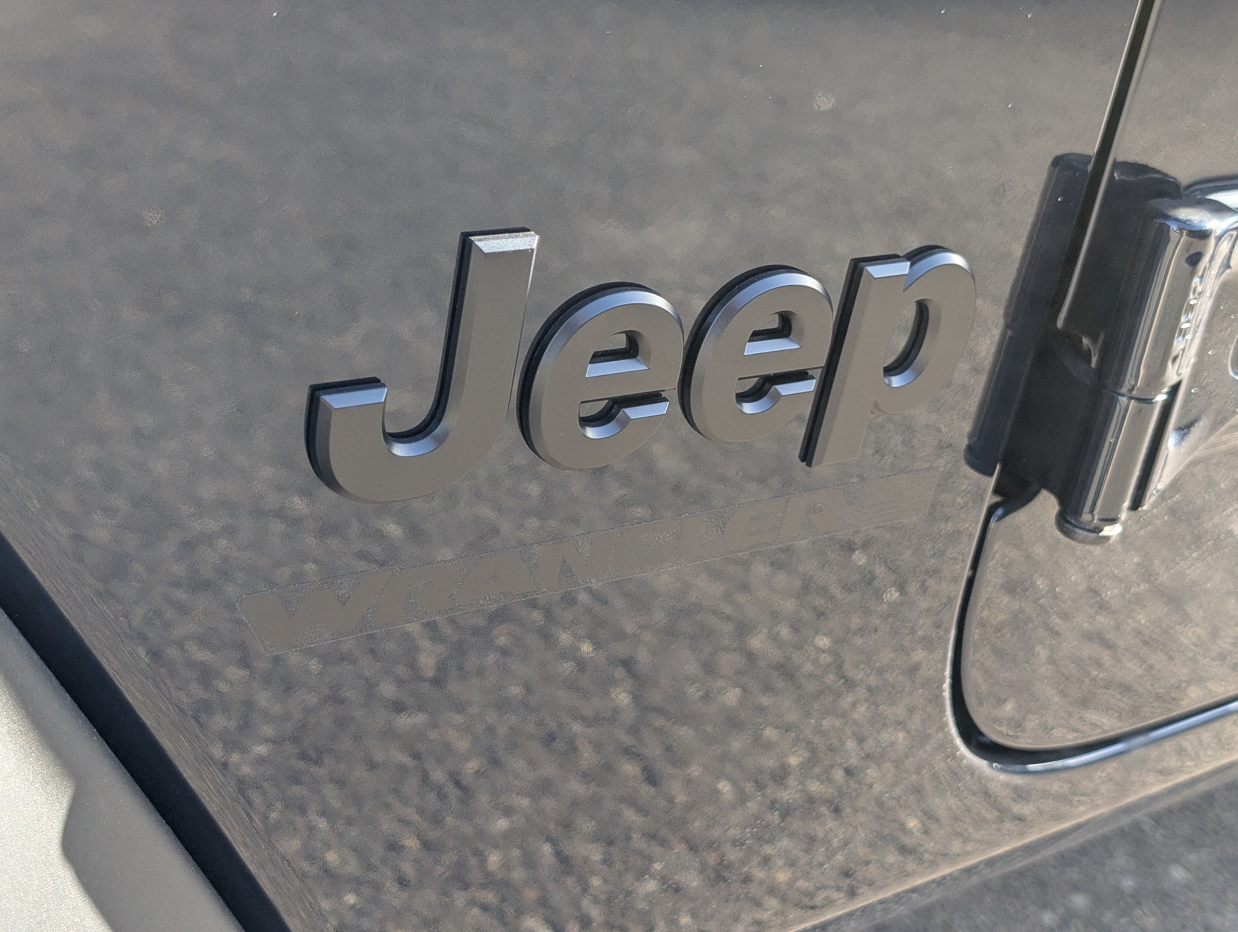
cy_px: 466
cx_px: 619
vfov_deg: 29.7
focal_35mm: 49
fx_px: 1755
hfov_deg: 38.9
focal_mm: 6.9
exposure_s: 1/182
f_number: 1.68
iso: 50
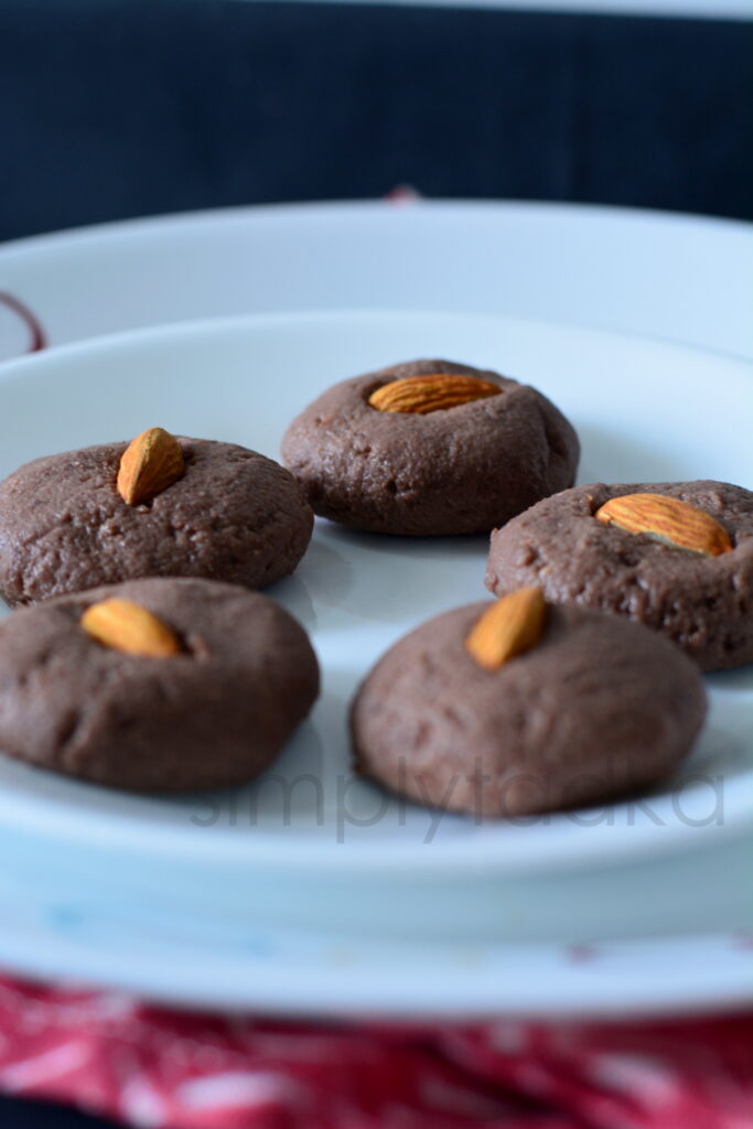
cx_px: 376
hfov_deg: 18.2
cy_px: 564
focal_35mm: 75
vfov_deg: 27.0
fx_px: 2352
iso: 400
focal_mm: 50
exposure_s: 1/60
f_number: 4
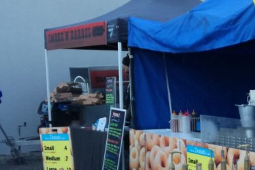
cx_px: 324
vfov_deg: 18.0
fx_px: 524
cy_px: 170
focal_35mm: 74
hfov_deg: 24.2
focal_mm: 3.79
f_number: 2
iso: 80
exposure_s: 1/100
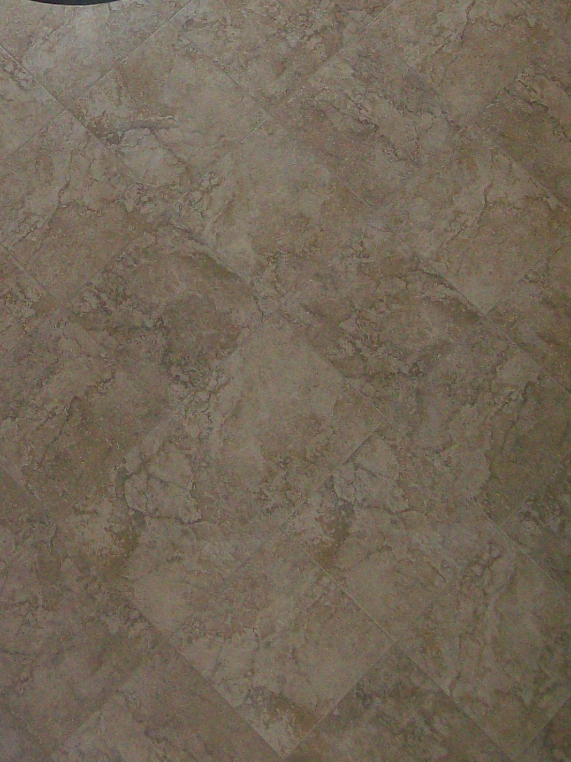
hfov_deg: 20.0
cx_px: 55
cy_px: 128
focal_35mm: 72
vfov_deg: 26.4
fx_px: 1584
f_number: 2.7
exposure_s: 1/64
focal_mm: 6
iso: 140
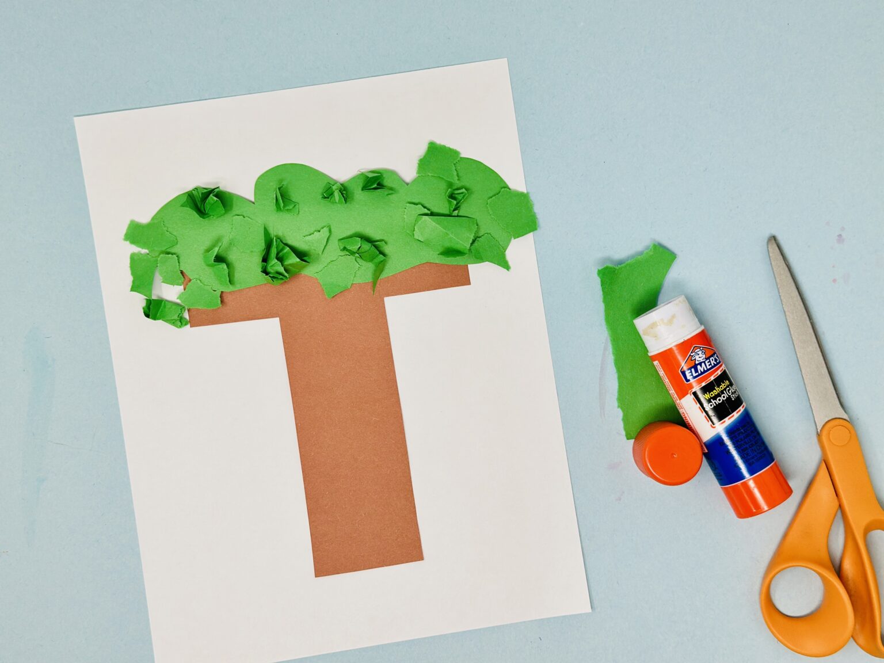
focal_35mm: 48
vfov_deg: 30.3
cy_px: 332
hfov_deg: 39.7
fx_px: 1226
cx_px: 442
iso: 80
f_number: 1.78
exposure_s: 1/202
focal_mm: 6.86
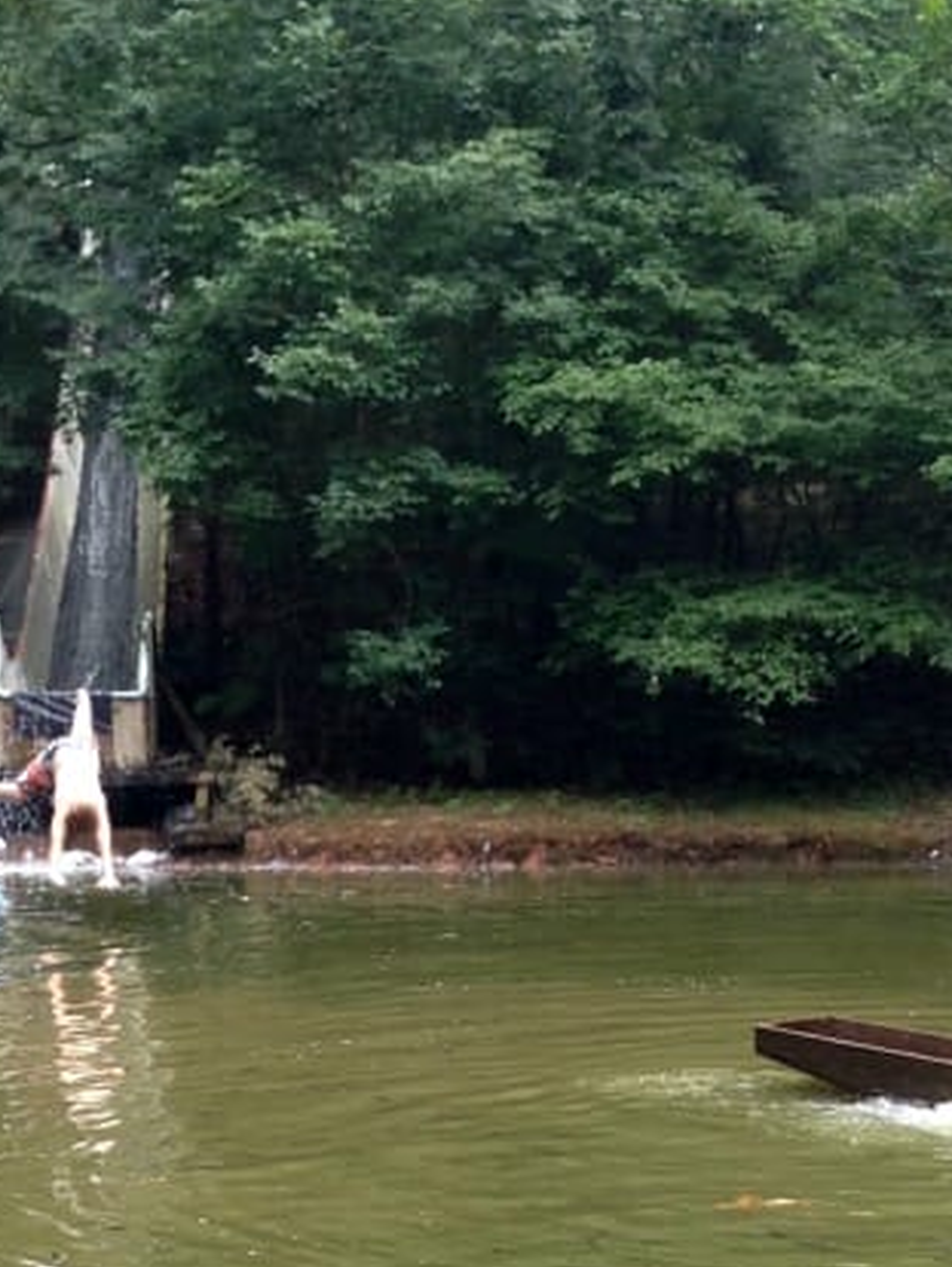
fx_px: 2528
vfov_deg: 28.1
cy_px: 704
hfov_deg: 21.2
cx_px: 288
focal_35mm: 69
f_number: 2.4
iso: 50
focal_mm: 4.12
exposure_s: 1/287
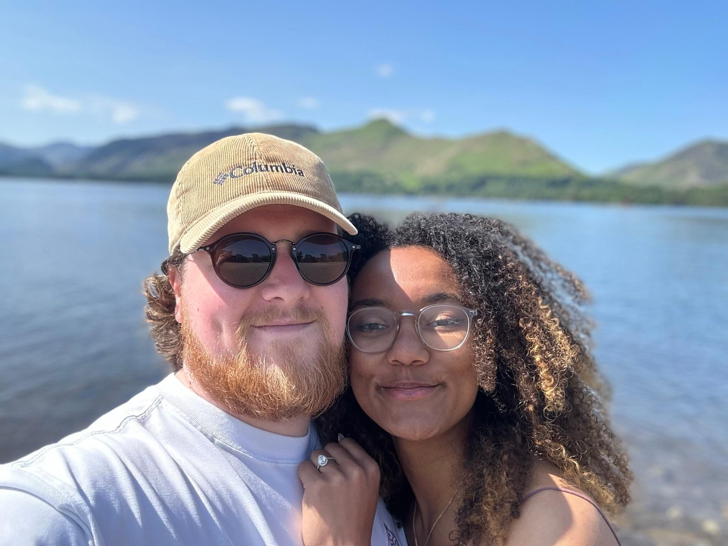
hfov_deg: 60.0
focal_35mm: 30
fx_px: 631
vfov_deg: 46.8
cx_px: 364
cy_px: 273
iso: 25
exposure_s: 1/491
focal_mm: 2.69
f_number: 1.9
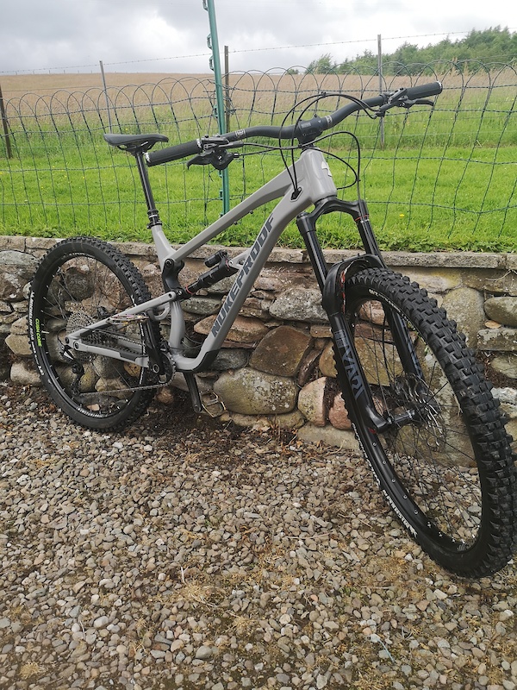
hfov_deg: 51.4
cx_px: 258
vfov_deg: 65.3
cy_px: 345
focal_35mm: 27
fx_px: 538
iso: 50
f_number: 1.8
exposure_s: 1/776
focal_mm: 5.58
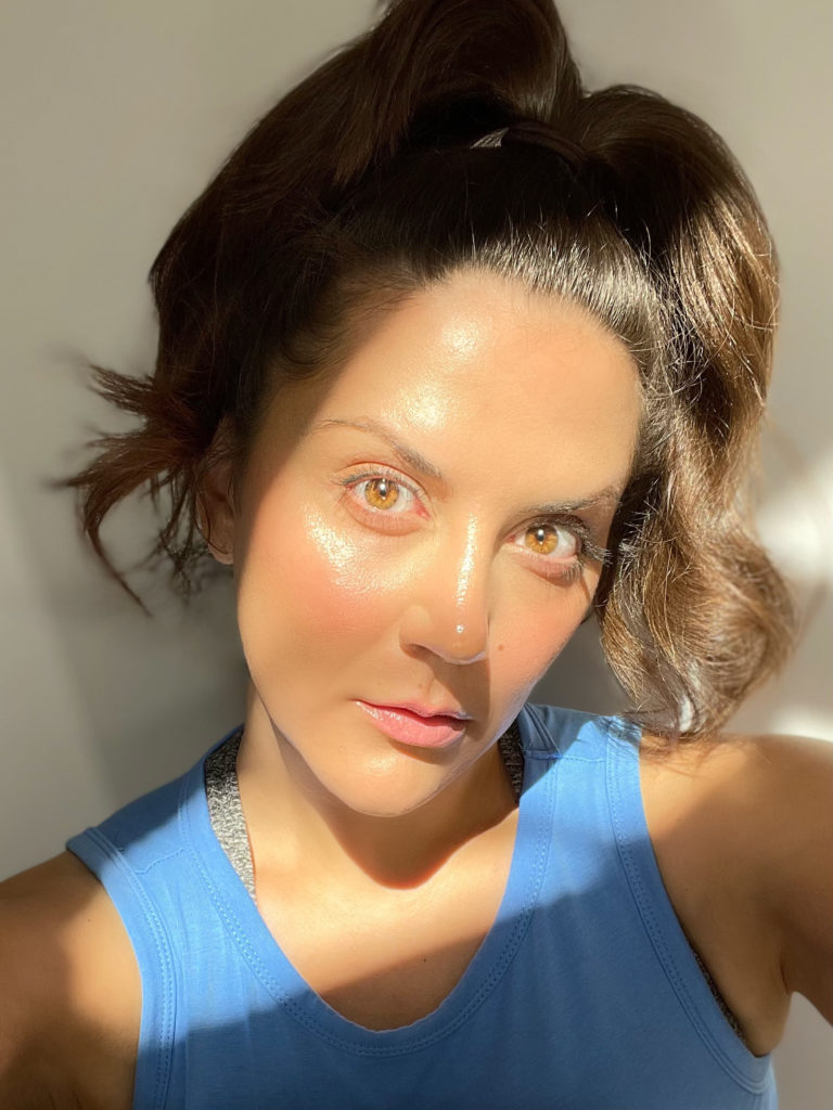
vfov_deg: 60.0
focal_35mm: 30
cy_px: 555
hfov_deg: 46.8
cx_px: 416
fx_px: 963
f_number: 2.2
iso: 32
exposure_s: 1/320
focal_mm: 2.71
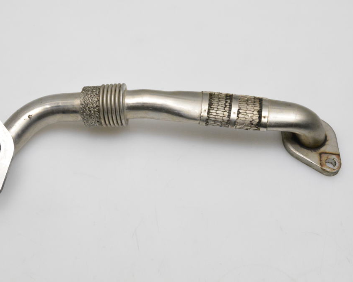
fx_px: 679
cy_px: 140
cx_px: 151
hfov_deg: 29.1
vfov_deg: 23.5
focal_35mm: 65
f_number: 11
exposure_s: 1/500
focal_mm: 38
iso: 6400
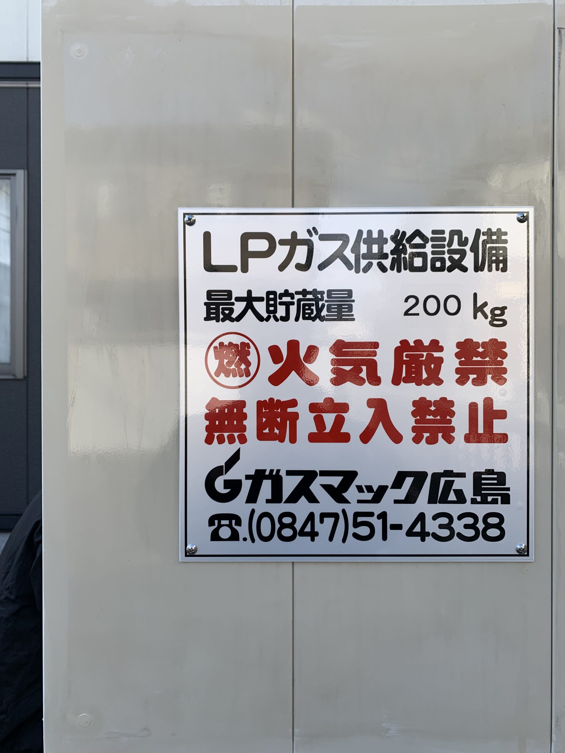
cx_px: 282
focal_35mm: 26
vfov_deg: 67.3
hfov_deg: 53.1
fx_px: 566
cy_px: 376
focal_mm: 4.25
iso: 25
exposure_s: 1/597
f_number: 1.8
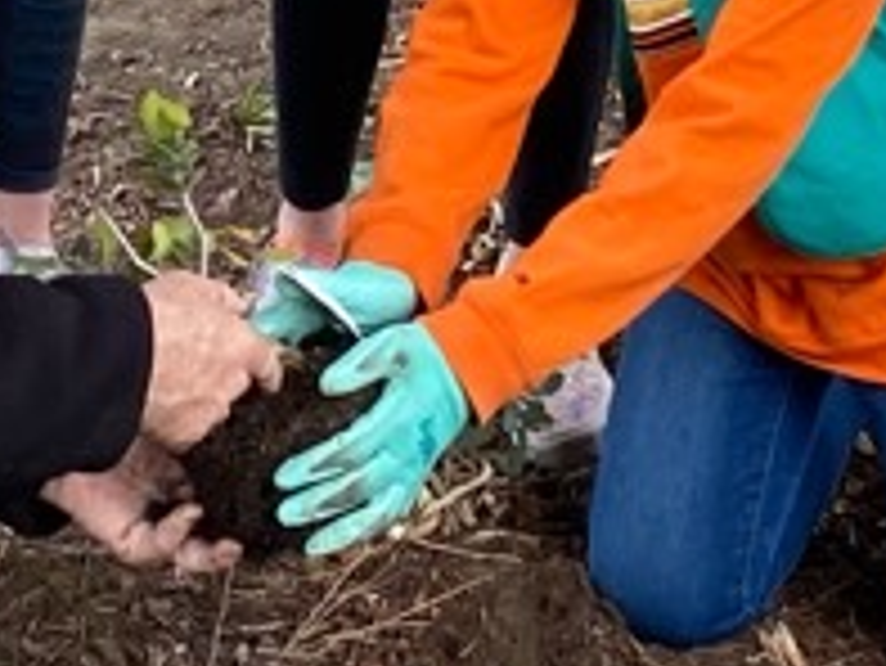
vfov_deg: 8.4
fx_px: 4328
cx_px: 517
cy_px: -567
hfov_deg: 11.7
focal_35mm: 169
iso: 32
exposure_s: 1/252
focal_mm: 4.25
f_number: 1.8
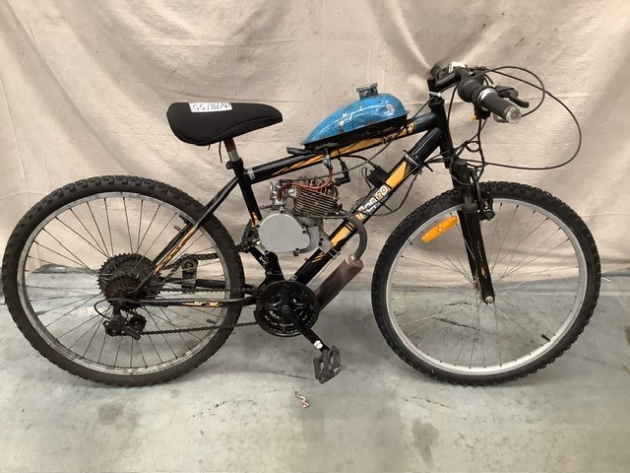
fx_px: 564
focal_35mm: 31
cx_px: 315
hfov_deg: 58.4
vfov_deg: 45.4
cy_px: 236
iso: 160
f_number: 2.4
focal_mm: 3.3
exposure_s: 1/50
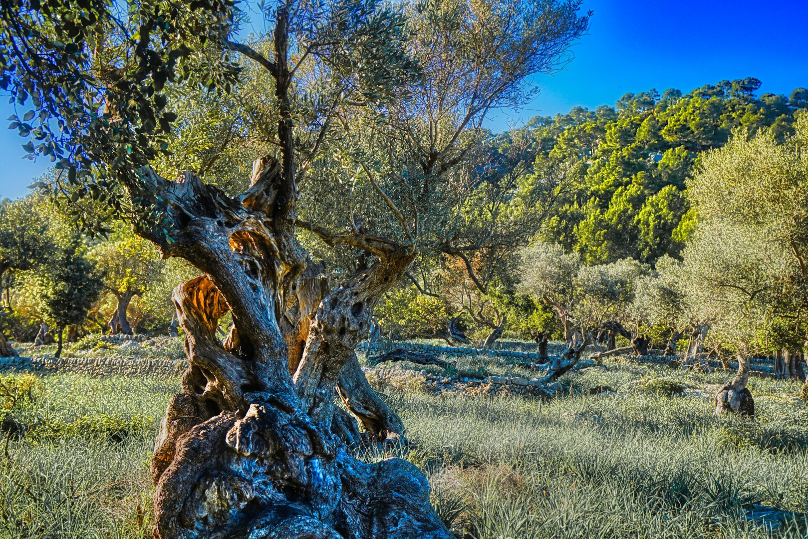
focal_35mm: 48
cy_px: 270
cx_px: 404
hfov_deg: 41.1
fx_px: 1077
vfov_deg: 28.1
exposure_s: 1/100
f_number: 6.3
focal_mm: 32
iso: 50
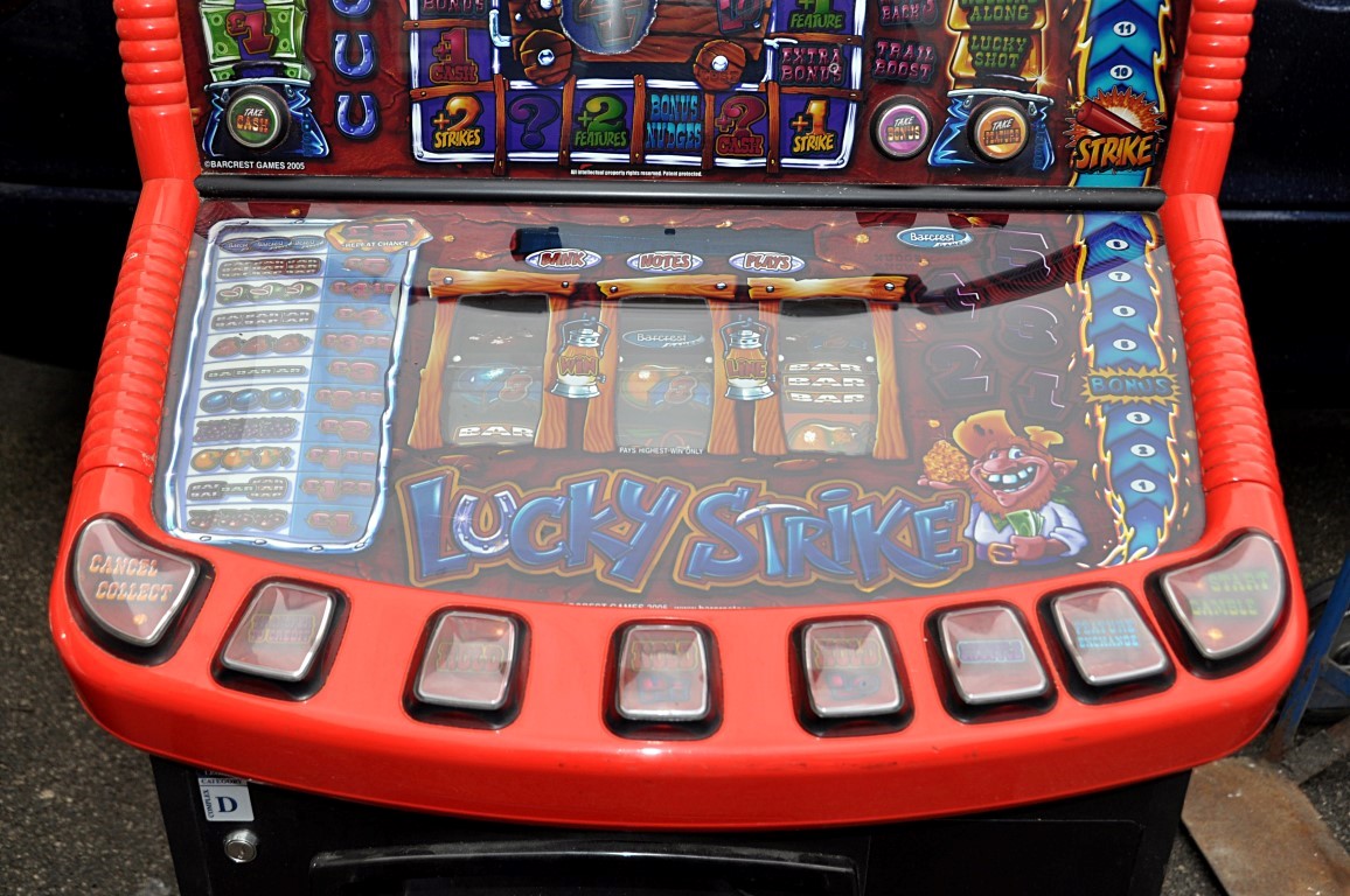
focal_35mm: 40
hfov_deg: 48.0
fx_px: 1517
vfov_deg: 32.9
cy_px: 448
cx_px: 675
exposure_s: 1/200
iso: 320
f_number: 5.6
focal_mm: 27
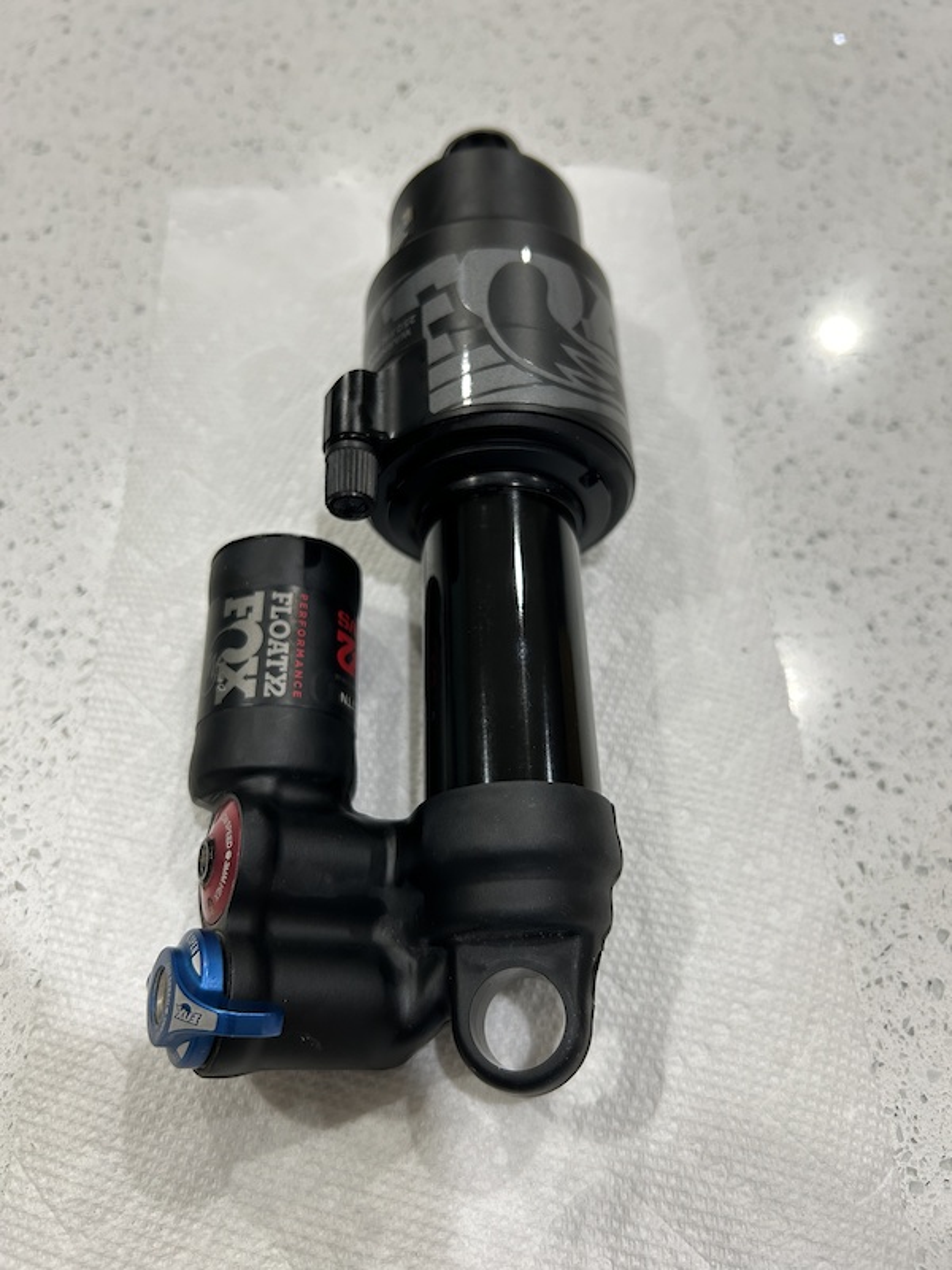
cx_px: 476
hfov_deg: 53.1
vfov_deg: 67.3
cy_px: 635
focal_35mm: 26
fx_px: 953
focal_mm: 5.7
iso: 125
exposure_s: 1/60
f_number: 1.5
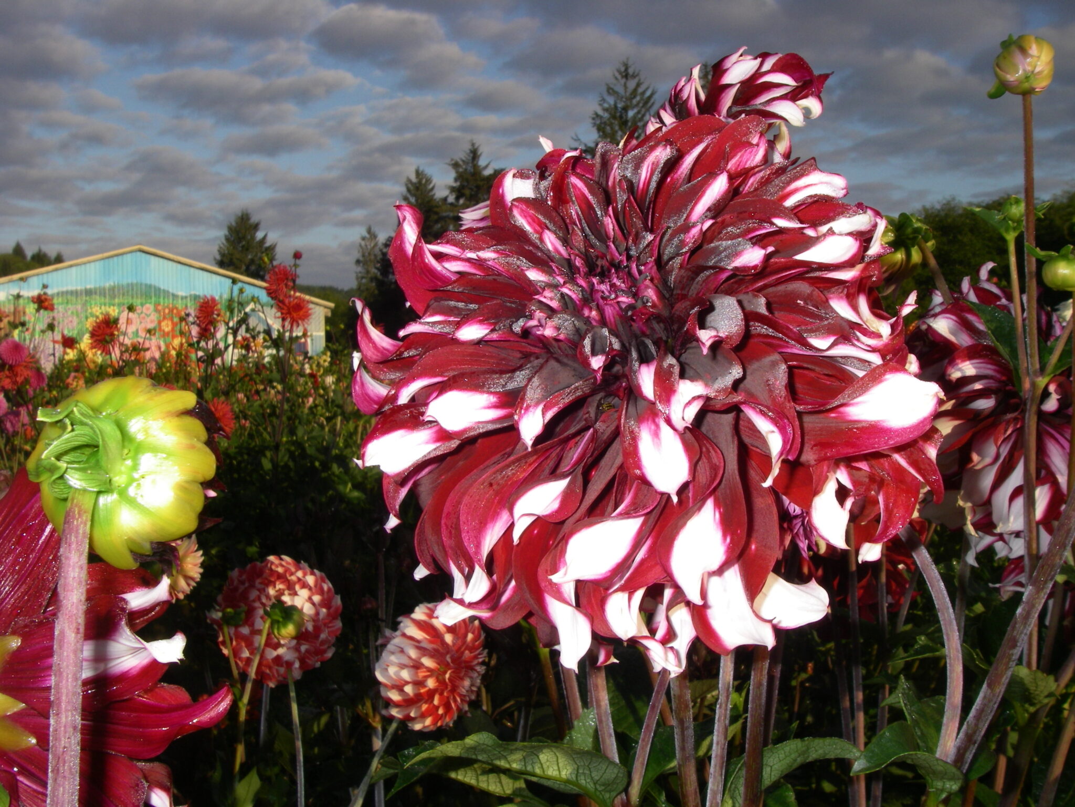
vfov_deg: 37.7
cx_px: 538
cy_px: 404
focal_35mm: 38
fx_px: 1180
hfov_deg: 49.0
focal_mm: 6.3
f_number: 6.6
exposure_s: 1/200
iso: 64
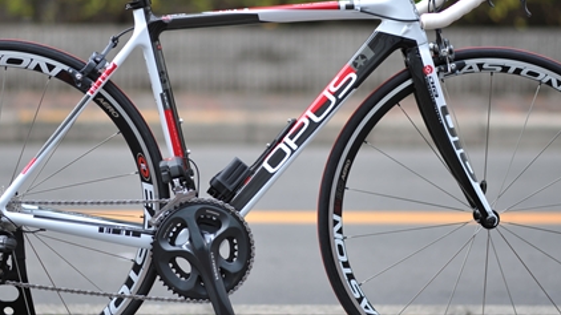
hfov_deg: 15.9
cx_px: 245
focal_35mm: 135
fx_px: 2007
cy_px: 104
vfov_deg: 9.0
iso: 200
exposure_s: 1/1000
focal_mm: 85
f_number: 1.8
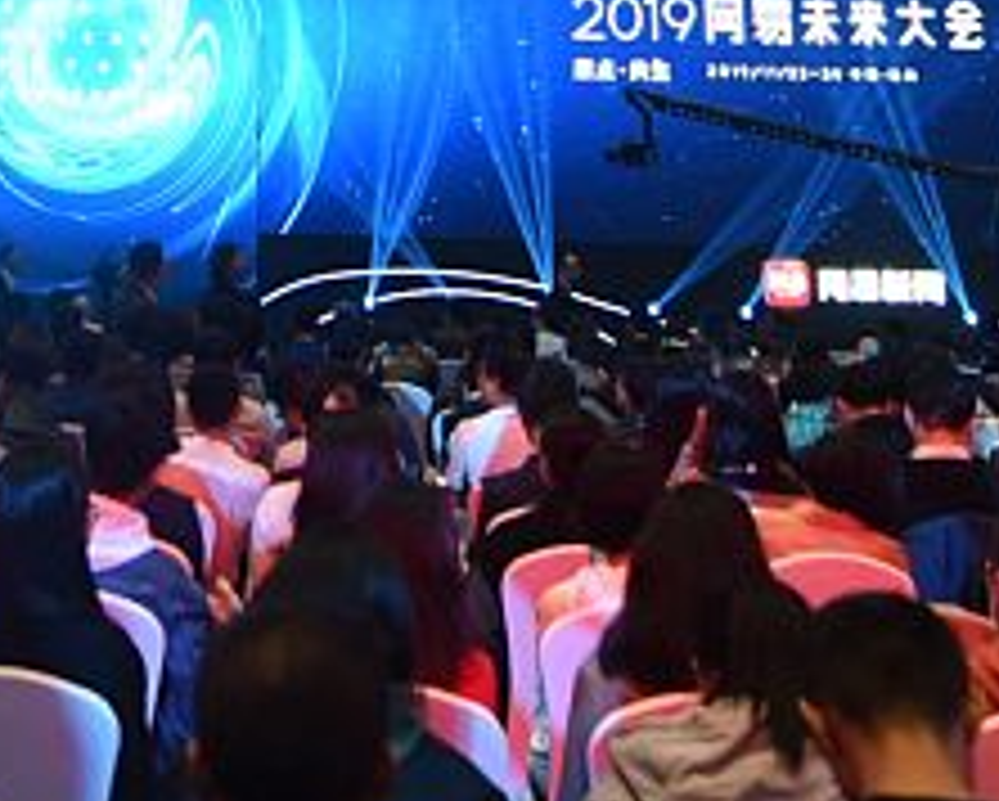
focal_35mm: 71
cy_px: -450
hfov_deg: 26.4
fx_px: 2101
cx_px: 266
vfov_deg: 18.7
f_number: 2.8
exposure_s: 1/125
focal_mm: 14
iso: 500
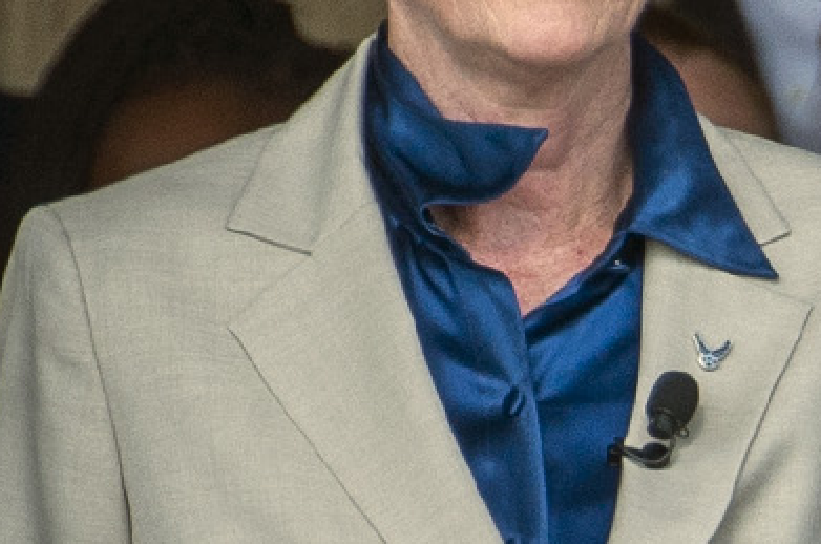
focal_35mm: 3070
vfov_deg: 0.4
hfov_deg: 0.7
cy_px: 1430
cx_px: 1730
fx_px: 69870
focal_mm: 400
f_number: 5.6
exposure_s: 1/1250
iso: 200
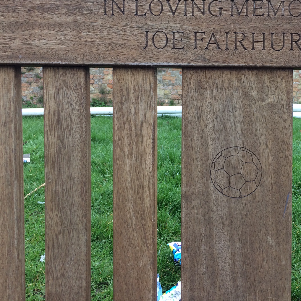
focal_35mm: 42
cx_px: 234
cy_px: 119
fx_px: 413
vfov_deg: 39.8
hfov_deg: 38.7
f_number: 2.2
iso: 32
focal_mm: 4.15
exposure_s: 1/121
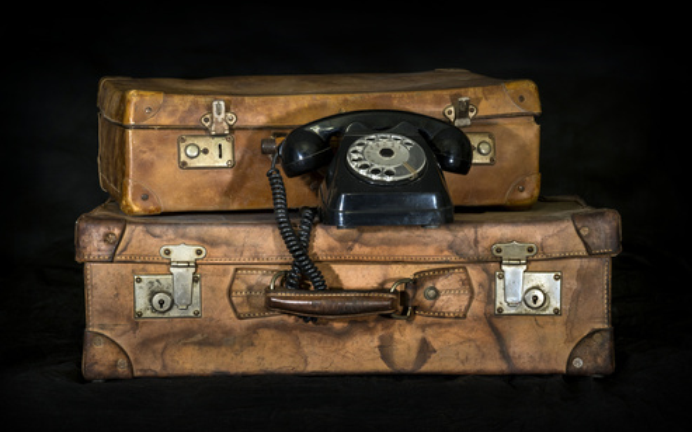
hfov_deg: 23.6
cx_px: 345
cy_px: 202
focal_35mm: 88
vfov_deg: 14.8
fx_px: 1659
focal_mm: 85
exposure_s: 1/1.67
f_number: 16
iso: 200
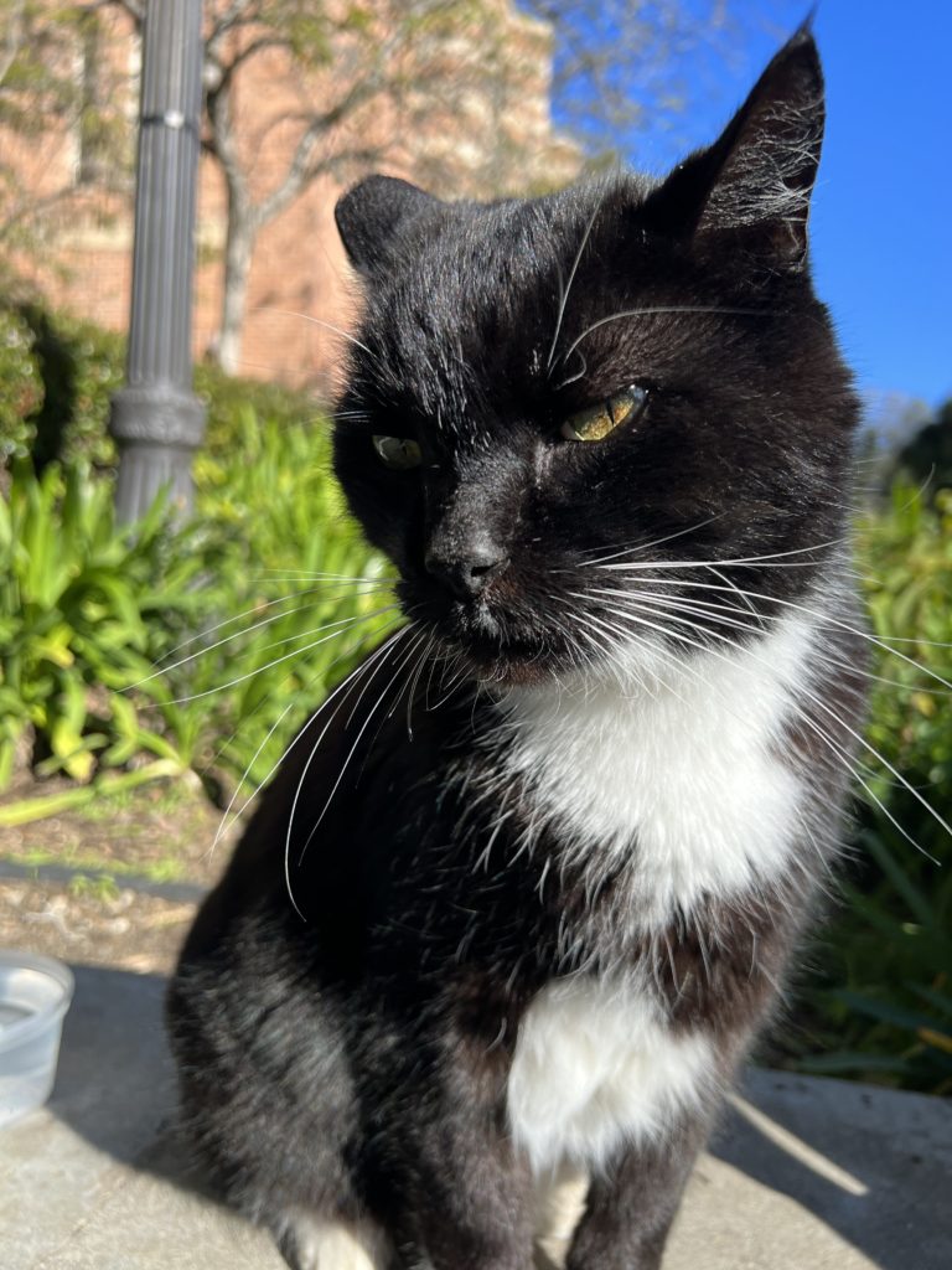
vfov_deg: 67.3
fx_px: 953
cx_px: 476
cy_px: 635
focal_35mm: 26
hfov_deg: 53.1
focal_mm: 5.7
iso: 50
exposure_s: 1/1597
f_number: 1.5
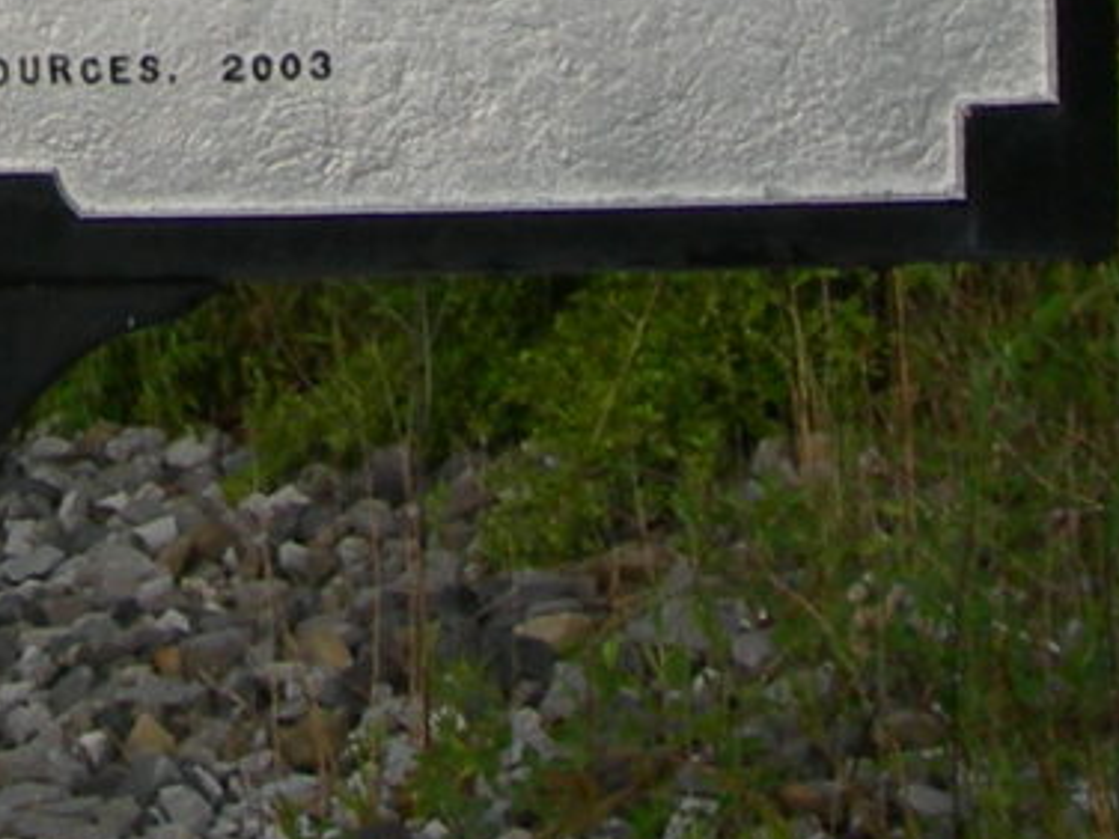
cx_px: -250
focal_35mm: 207
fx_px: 6692
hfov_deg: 9.4
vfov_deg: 6.8
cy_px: -1261
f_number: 4.8
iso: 50
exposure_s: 1/214
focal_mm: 7.8
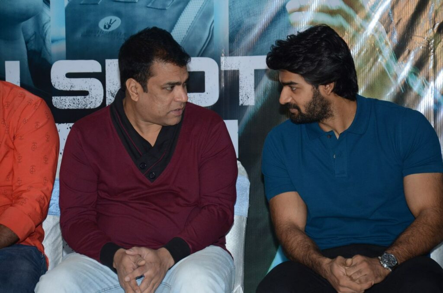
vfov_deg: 8.7
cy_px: 146
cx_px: 222
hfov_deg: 13.1
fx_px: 1934
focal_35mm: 158
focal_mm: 105
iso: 500
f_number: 5.6
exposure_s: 1/180
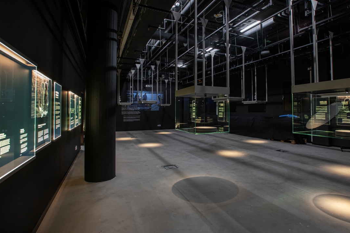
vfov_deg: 64.4
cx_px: 192
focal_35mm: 19
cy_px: 106
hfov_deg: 86.6
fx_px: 185
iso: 800
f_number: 5
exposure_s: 1/15
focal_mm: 17
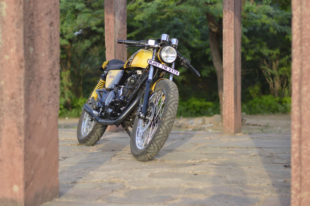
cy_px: 103
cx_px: 155
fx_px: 645
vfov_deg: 18.2
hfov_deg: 27.0
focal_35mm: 75
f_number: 2
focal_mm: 50
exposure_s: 1/640
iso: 100
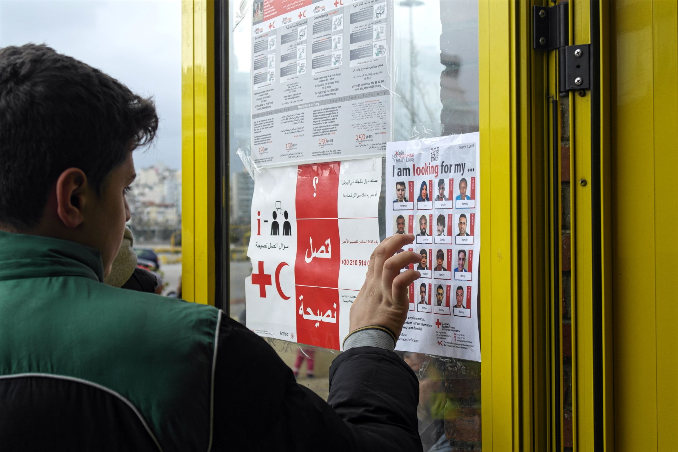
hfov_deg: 34.5
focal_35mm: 58
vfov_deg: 23.4
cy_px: 226
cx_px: 339
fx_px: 1092
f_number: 5.6
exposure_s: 1/200
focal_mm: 38
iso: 100
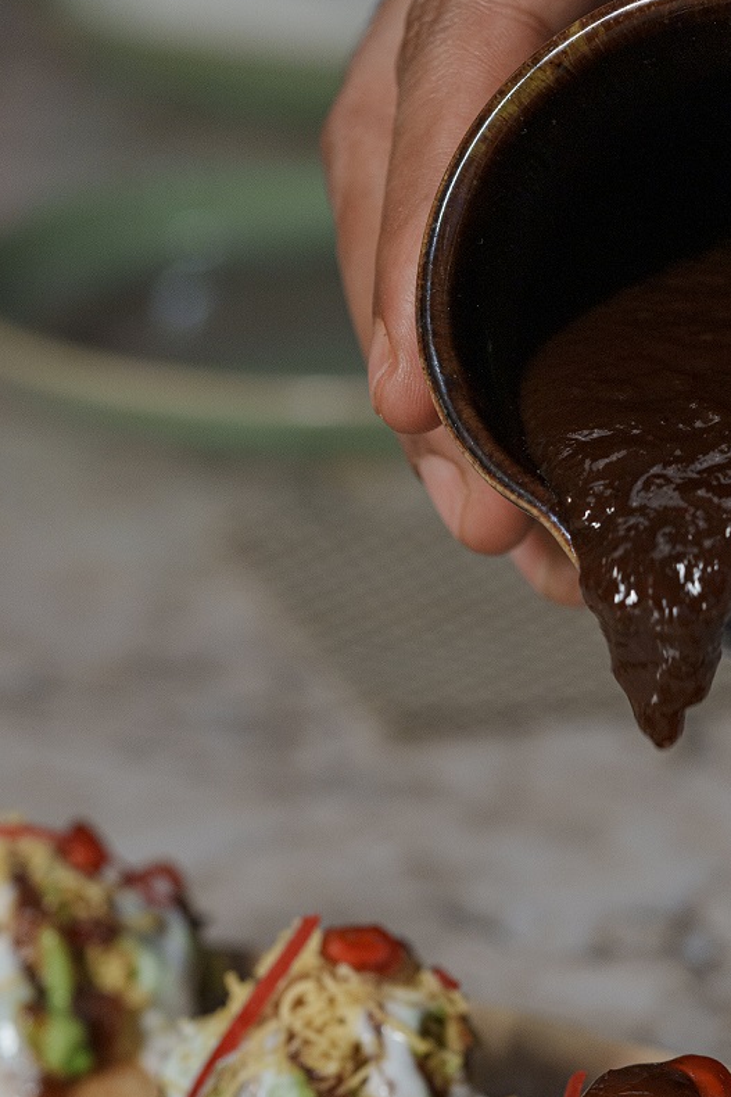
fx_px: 5241
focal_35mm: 172
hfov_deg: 8.0
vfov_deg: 11.9
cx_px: 488
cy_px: 953
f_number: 5
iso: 400
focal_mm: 90
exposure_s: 1/60
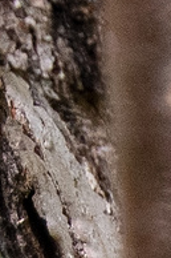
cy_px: 82
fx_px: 19834
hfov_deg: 0.5
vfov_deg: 0.7
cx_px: -292
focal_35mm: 2779
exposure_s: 1/200
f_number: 5.6
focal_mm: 500
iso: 1250
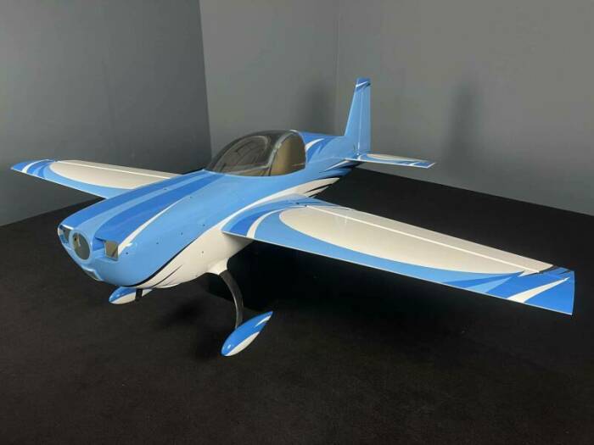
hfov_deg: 67.3
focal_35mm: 26
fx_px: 446
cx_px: 297
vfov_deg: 53.1
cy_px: 222
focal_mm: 5.1
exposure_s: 1/50
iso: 80
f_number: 1.6
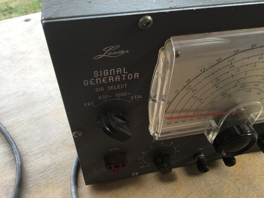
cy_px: 99
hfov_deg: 58.4
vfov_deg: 45.4
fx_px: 236
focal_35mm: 31
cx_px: 132
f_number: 2.4
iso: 40
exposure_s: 1/100
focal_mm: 3.3
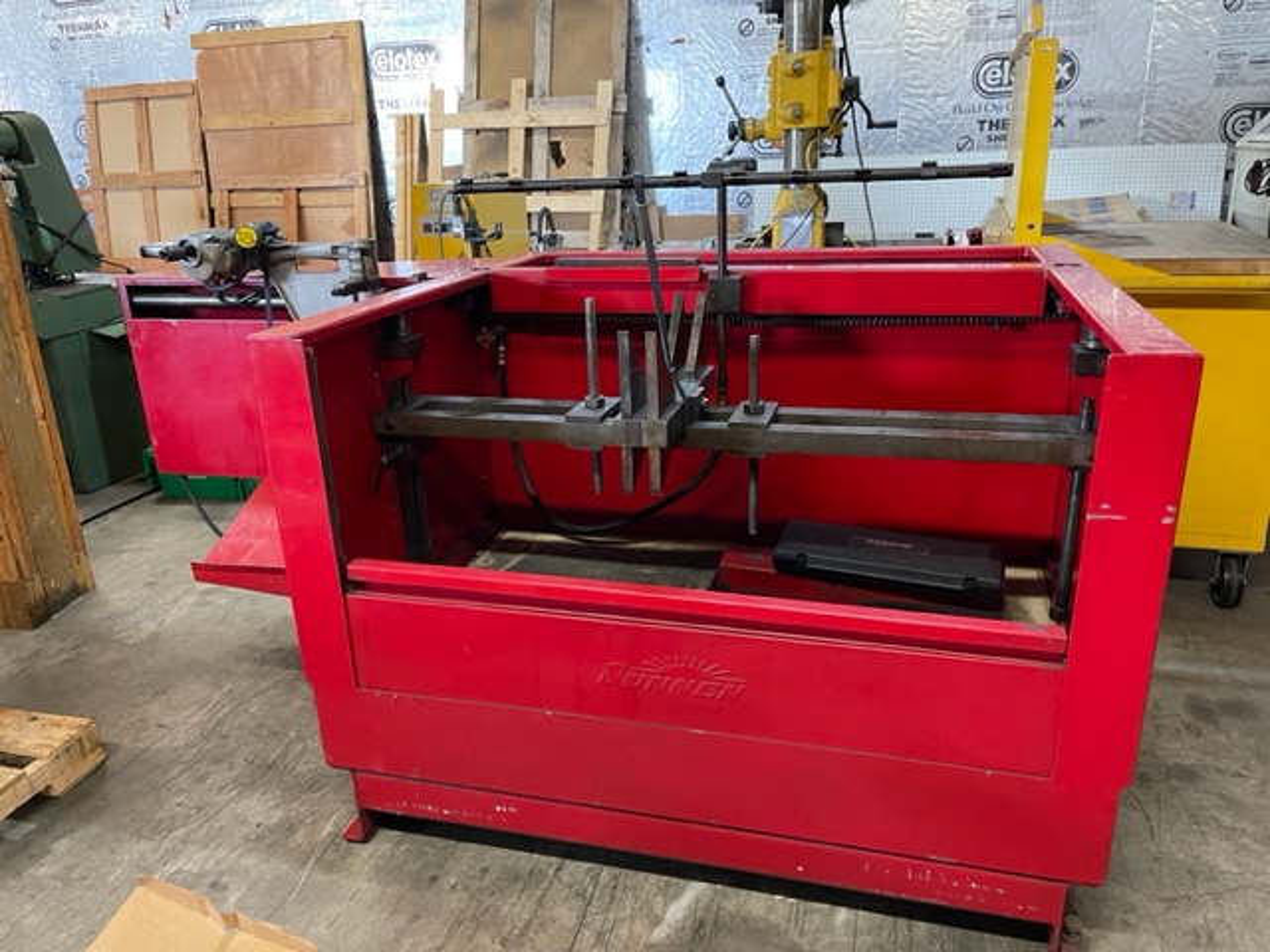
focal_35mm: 26
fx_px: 954
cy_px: 476
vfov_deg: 53.1
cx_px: 635
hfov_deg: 67.3
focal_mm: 5.1
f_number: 1.6
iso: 400
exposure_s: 1/60
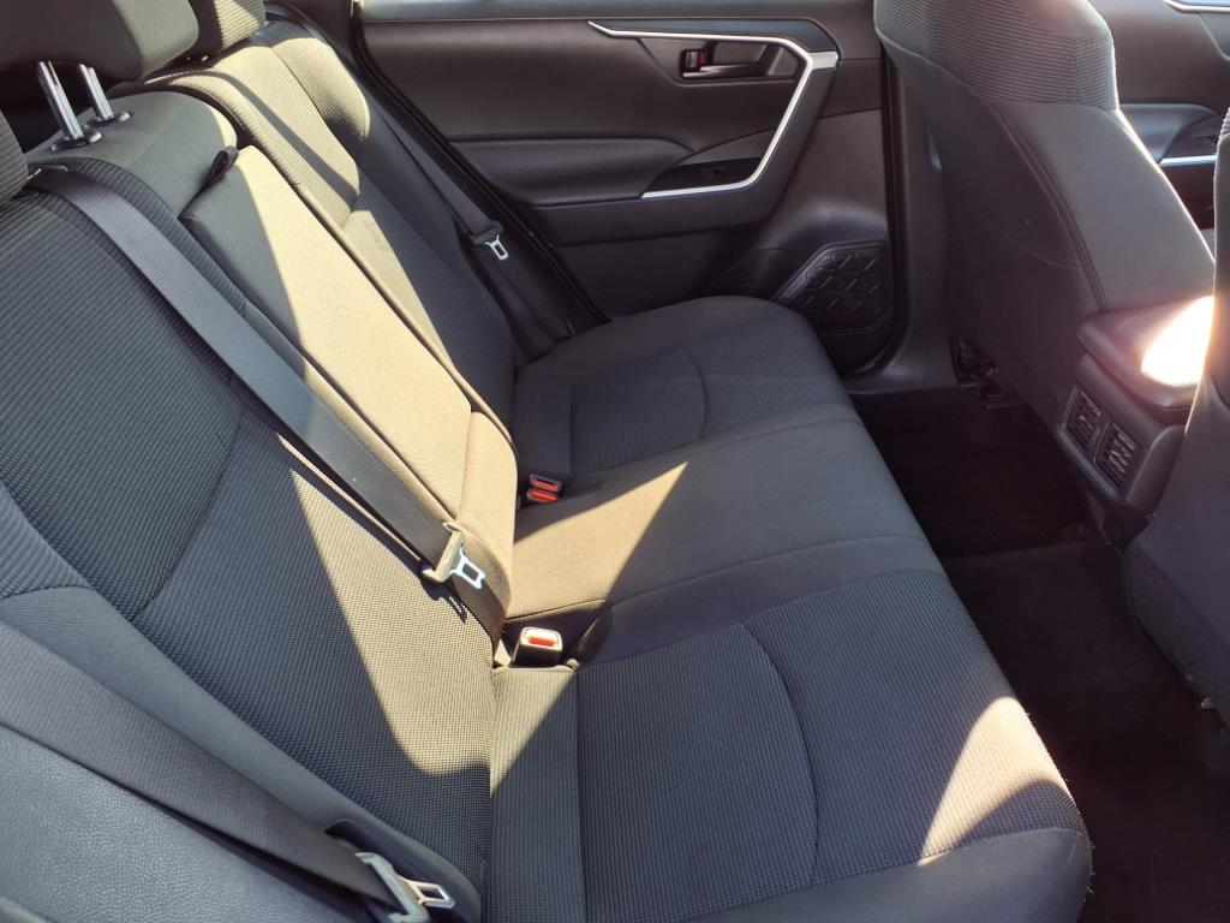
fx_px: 959
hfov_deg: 65.3
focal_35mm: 27
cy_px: 462
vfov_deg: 51.4
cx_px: 615
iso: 40
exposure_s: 1/60.2
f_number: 1.9
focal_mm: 3.58
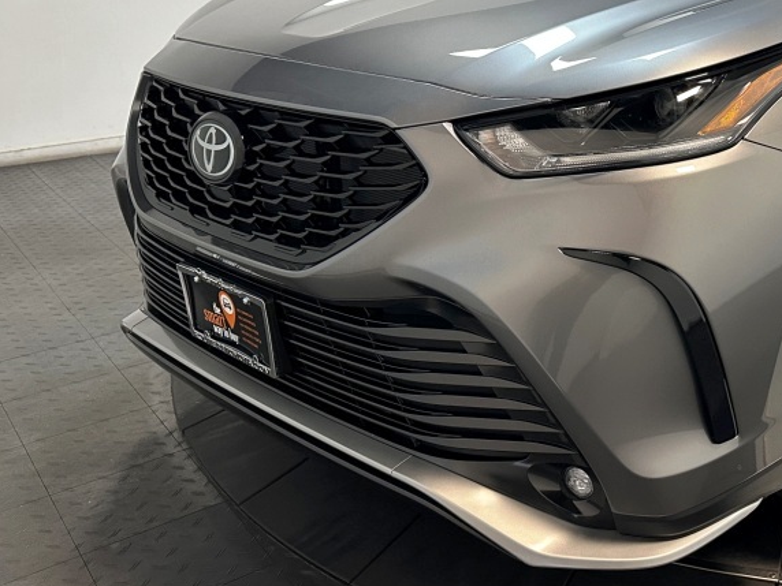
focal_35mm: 43
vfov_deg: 33.2
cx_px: 655
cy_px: 186
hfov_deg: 41.4
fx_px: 971
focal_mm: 6.86
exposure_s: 1/60
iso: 320
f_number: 1.78
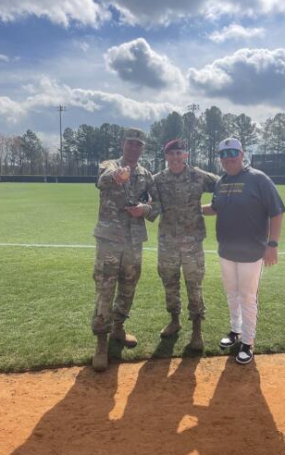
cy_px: 229
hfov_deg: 44.5
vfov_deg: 66.4
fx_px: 348
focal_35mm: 28
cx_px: 164
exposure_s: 1/4651
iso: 32
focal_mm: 4.2
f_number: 1.6
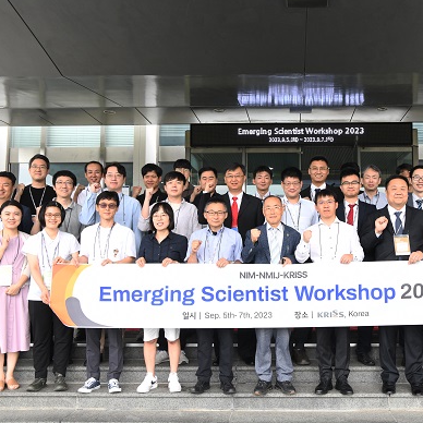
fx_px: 581
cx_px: 279
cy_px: 206
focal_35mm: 42
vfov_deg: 40.0
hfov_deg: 39.6
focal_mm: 32
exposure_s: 1/250
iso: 2500
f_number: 14
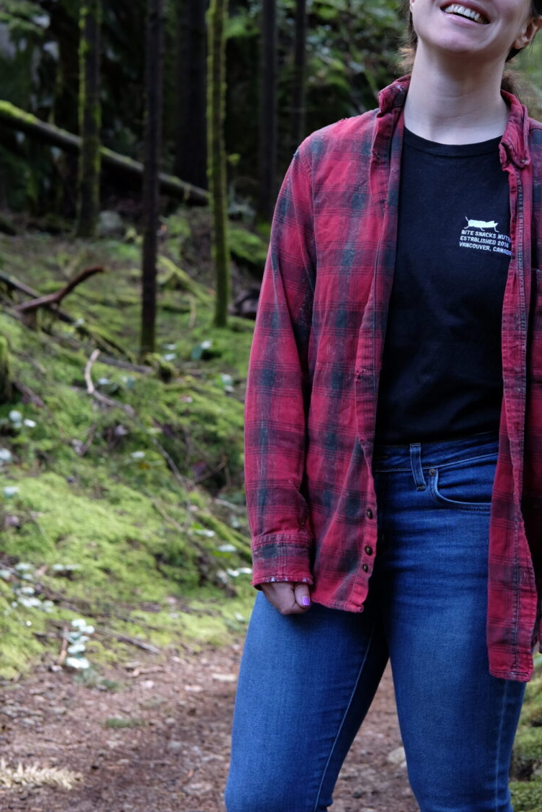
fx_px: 1626
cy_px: 337
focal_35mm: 72
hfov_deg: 18.9
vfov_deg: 28.0
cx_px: 341
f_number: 4
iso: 640
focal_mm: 35
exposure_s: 1/60
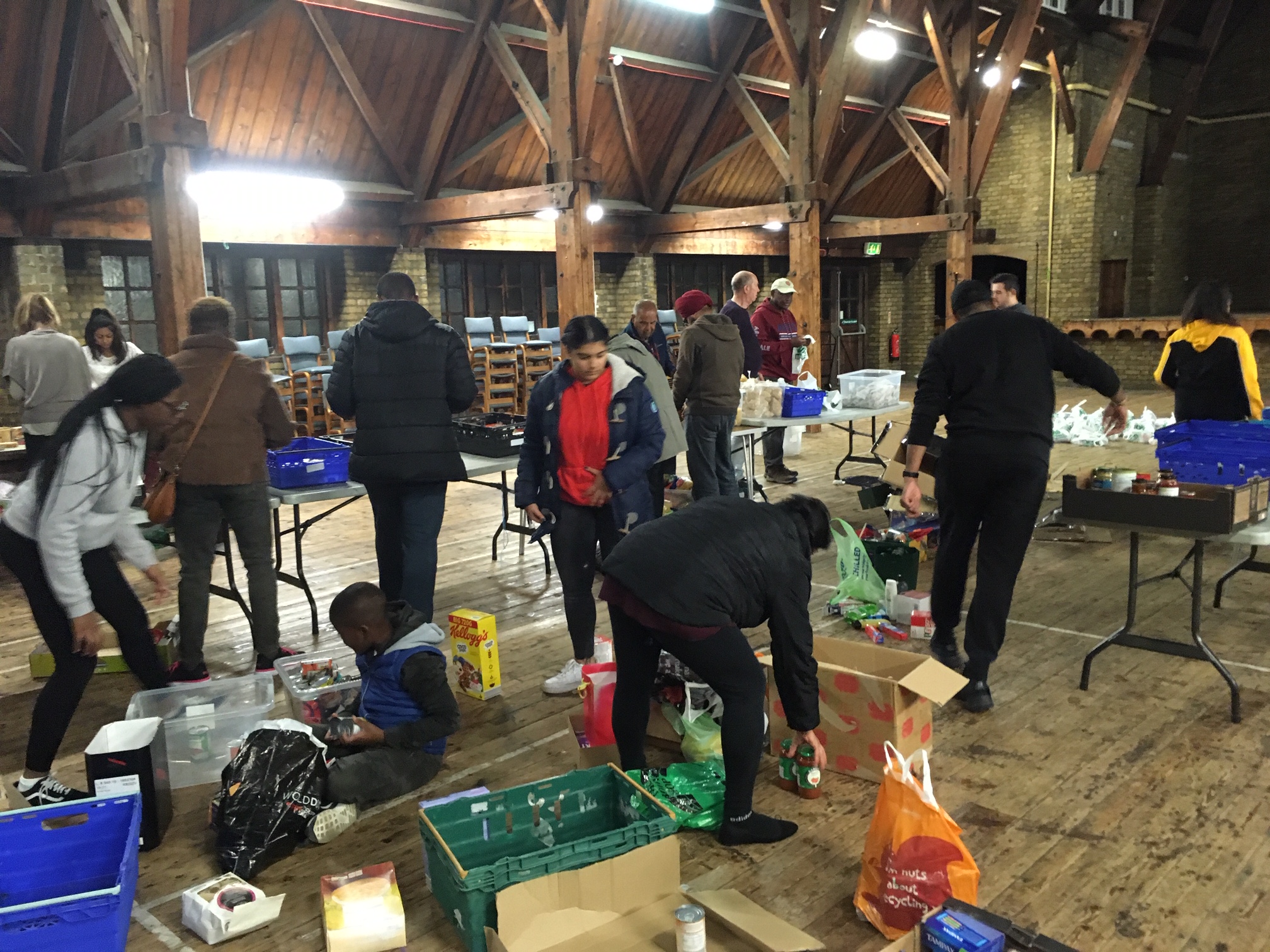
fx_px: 1064
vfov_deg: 48.2
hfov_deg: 61.7
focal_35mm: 29
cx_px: 635
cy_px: 476
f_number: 2.2
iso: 200
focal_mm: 4.15
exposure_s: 1/17
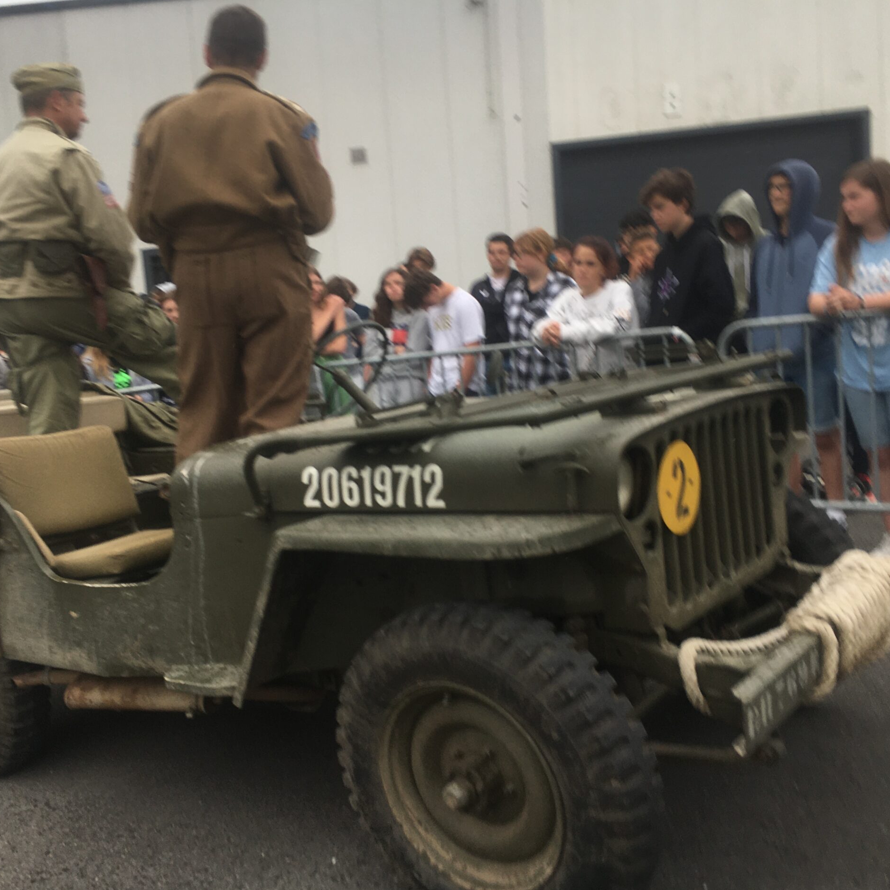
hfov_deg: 47.2
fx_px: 1018
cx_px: 413
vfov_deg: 47.2
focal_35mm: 35
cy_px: 447
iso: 25
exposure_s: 1/314
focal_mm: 4.15
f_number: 2.2
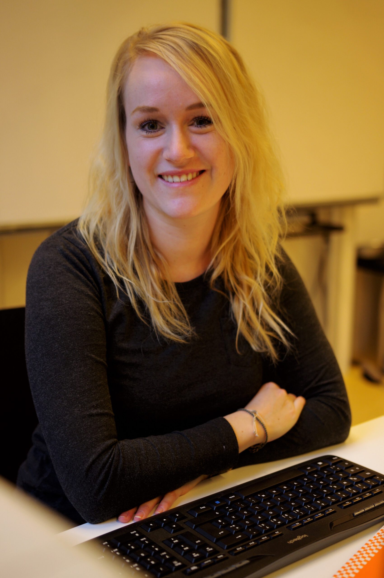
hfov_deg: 28.0
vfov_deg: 41.2
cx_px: 192
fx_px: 770
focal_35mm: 48
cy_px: 289
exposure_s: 1/60
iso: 400
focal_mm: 32
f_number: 1.8
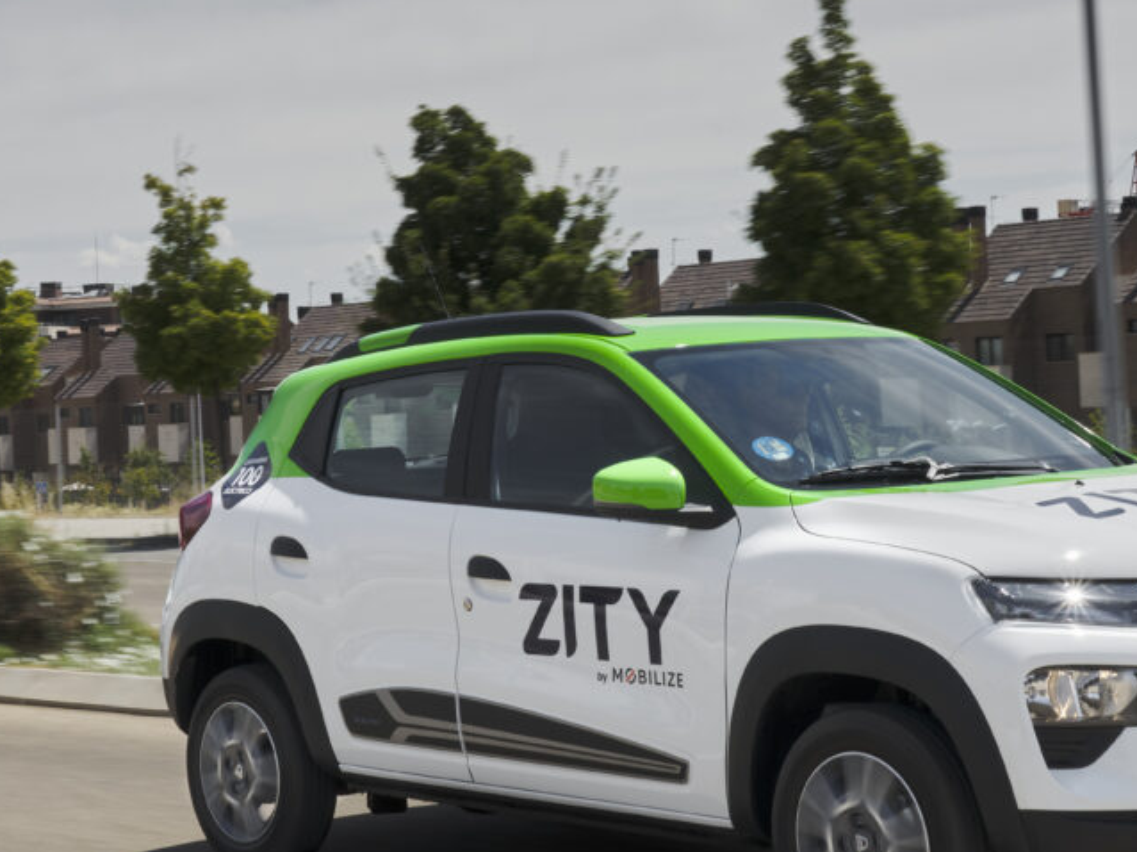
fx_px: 2889
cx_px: 447
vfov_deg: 16.8
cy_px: 365
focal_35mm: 88
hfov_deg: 22.2
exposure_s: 1/60
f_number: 16
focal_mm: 38
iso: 64
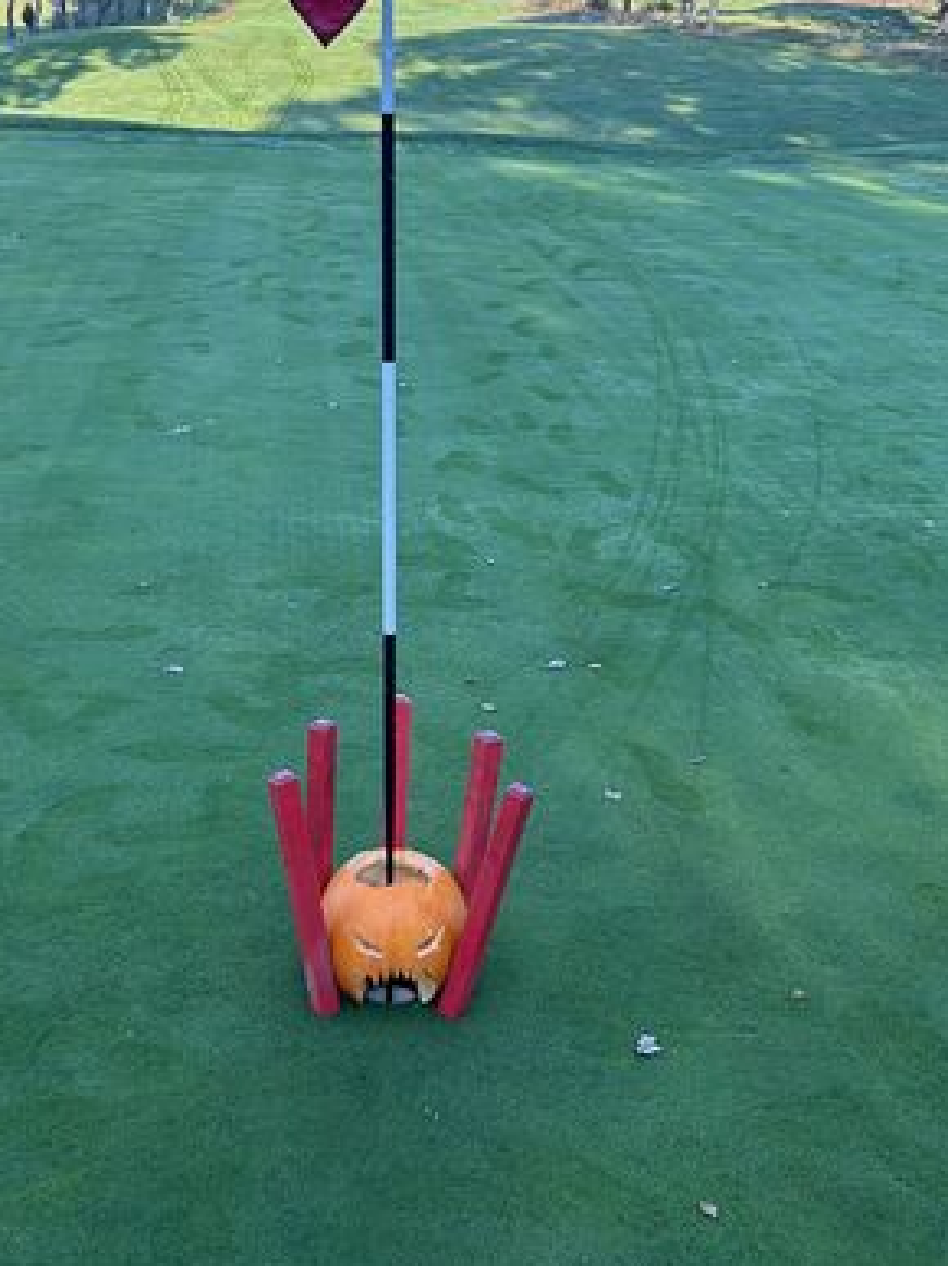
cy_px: 514
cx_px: 414
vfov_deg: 40.3
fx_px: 1717
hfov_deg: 30.8
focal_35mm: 47
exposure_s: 1/692
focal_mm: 5.7
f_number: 1.5
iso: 50
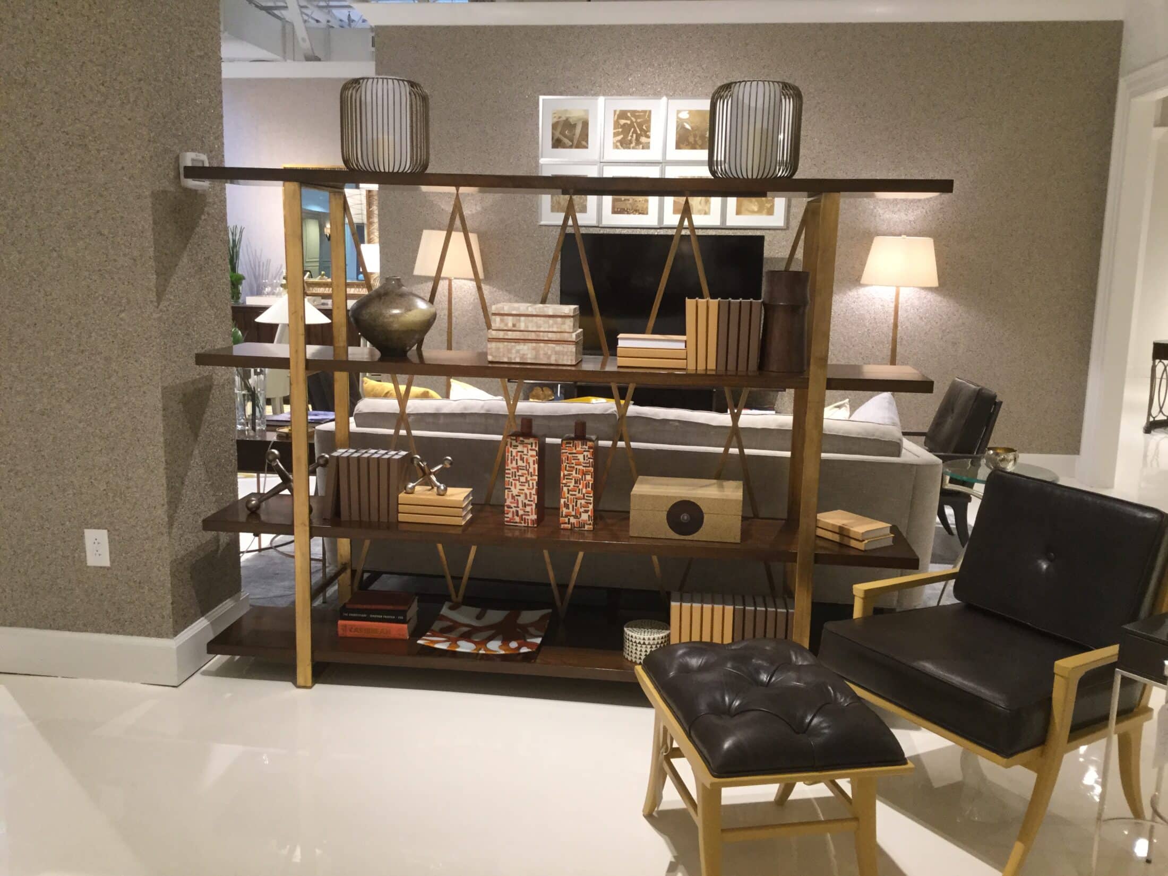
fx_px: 1046
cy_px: 438
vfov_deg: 45.4
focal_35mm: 31
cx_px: 584
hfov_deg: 58.4
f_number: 2.4
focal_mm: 3.3
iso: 80
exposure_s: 1/30
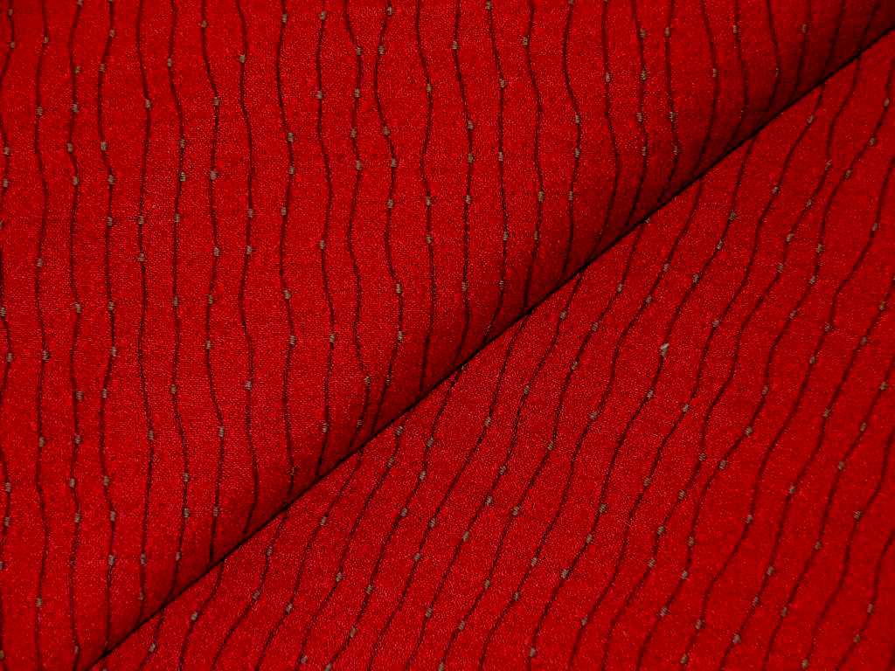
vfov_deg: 12.3
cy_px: 336
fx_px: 3103
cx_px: 448
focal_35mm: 120
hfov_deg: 16.4
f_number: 5.4
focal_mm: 21.5
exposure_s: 1/50
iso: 400
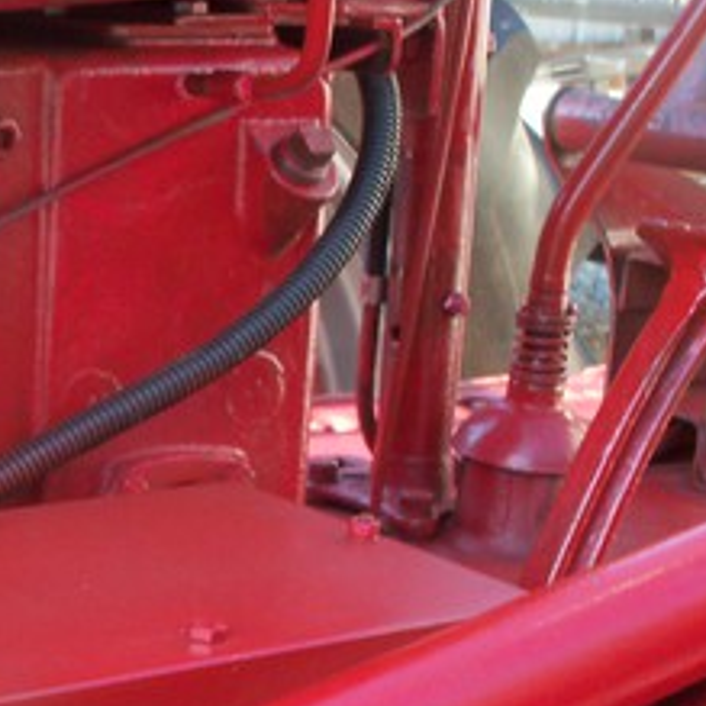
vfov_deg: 15.2
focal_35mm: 111
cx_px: -235
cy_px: 809
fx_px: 2561
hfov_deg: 14.9
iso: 80
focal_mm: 7.2
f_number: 3.1
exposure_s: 1/80
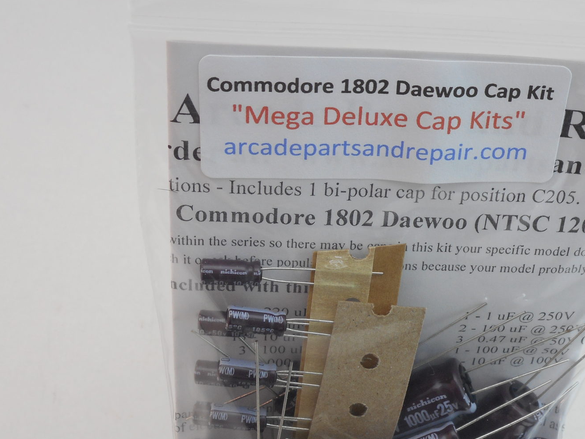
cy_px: 320
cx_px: 364
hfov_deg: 24.6
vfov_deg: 18.6
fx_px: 1335
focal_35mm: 79
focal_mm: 9.1
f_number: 4.9
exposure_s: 1/30
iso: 125
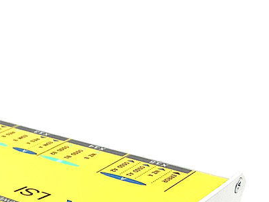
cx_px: -71
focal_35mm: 92
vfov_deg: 15.2
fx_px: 715
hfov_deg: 19.8
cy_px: 276
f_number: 2.4
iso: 100
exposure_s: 1/100
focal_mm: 3.3
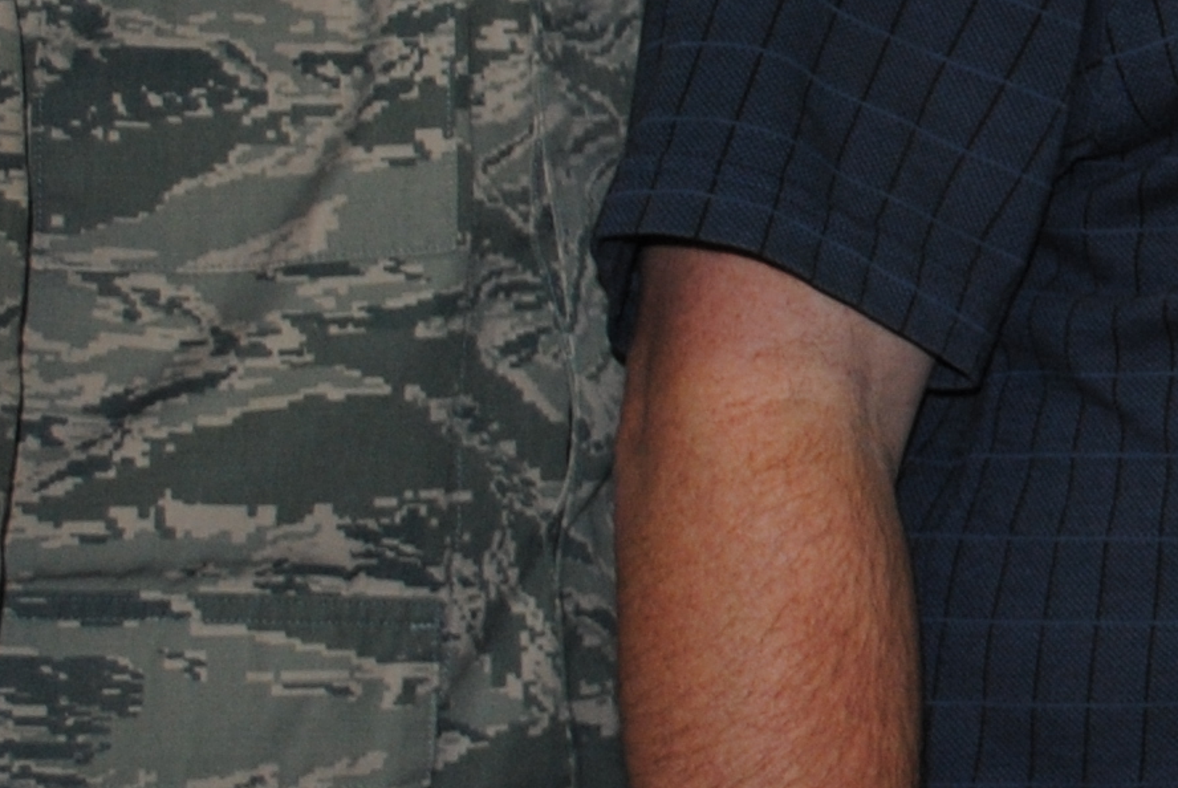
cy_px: -196
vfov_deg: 8.6
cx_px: 2127
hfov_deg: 12.0
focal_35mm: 157
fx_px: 5142
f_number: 4
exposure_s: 1/60
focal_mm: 24
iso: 200
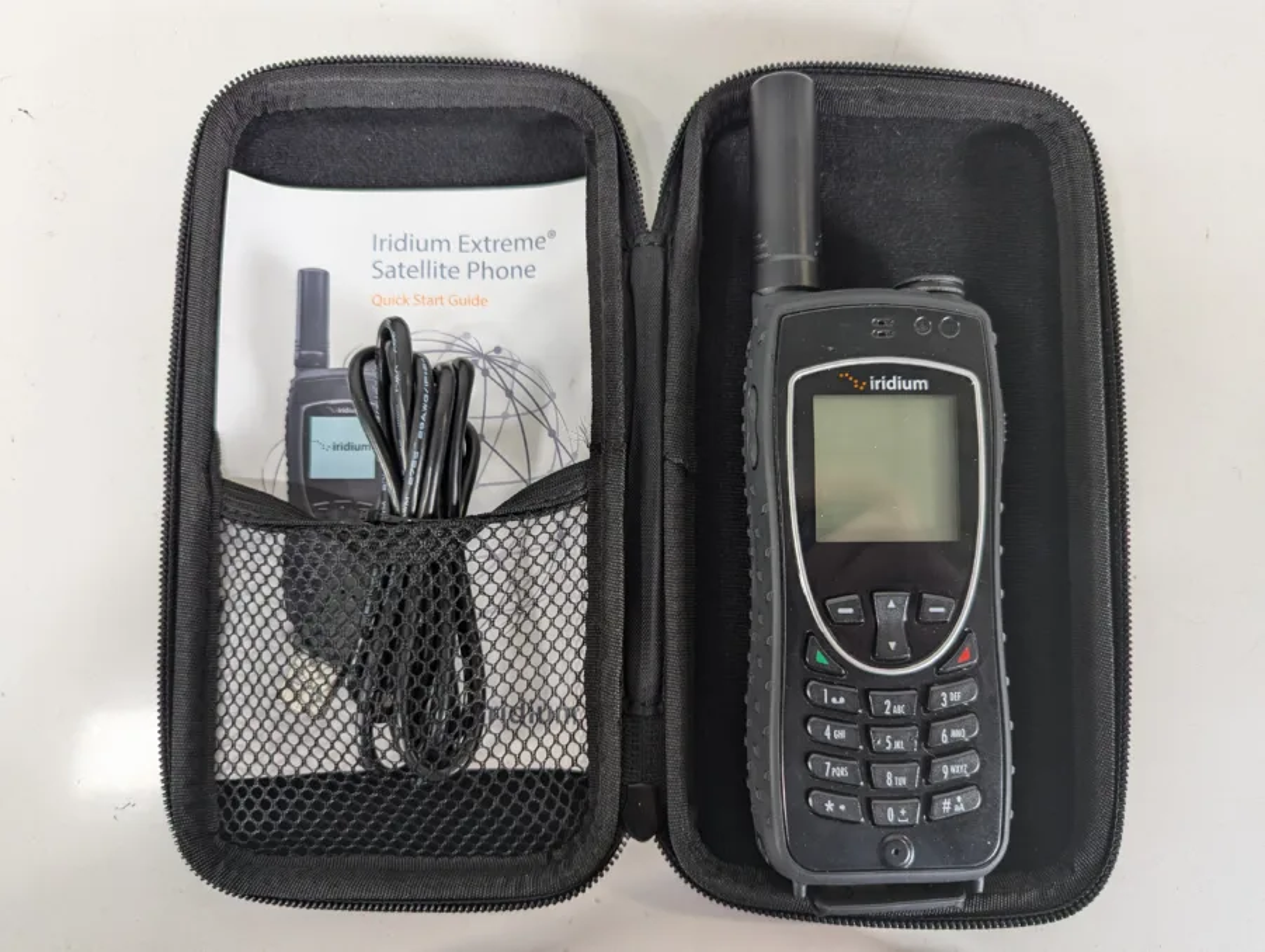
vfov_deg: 56.9
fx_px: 878
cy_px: 476
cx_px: 632
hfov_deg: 71.5
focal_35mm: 24
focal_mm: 6.81
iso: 114
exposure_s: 1/83.9
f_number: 1.85
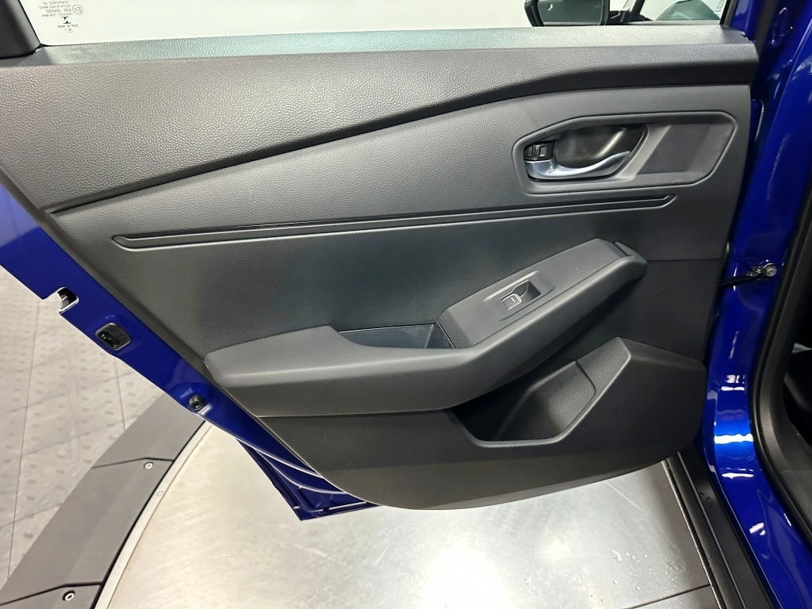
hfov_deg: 71.6
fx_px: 563
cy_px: 304
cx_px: 406
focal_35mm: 24
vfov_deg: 56.8
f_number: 1.78
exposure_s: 1/40
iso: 800
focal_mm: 6.86
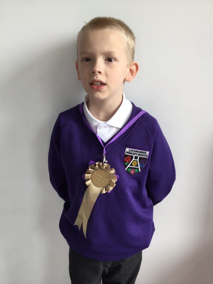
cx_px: 106
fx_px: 254
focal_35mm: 31
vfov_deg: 58.4
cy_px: 142
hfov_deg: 45.4
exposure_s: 1/50
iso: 25
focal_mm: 3.3
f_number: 2.4
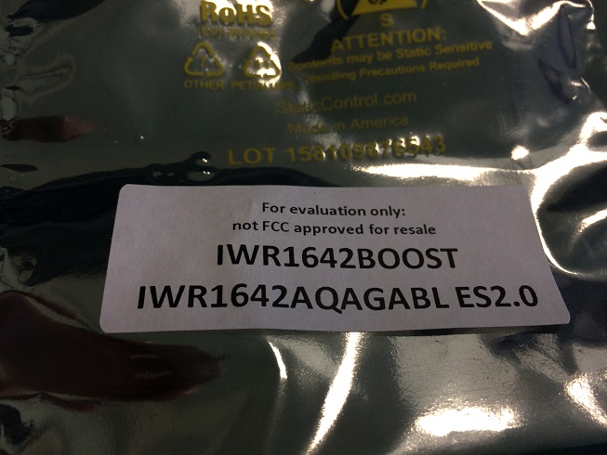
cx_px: 304
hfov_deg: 61.7
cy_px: 228
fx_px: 509
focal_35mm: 29
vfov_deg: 48.2
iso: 50
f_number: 2.2
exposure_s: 1/60
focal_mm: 4.15
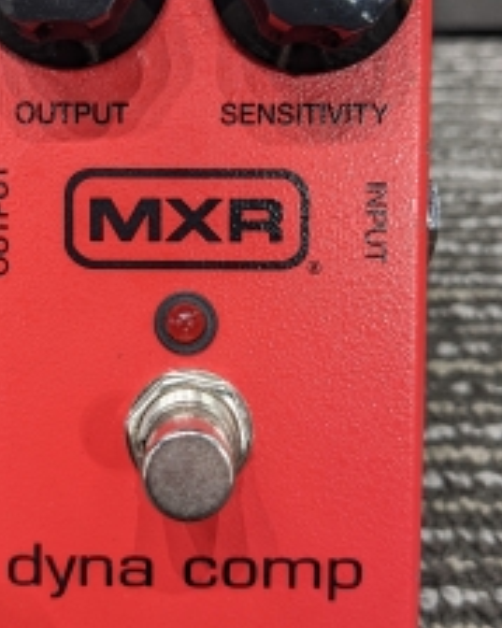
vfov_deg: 39.3
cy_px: 238
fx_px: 873
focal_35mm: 47
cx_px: 191
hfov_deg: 31.9
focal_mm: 4.38
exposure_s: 1/60
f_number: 1.73
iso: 67
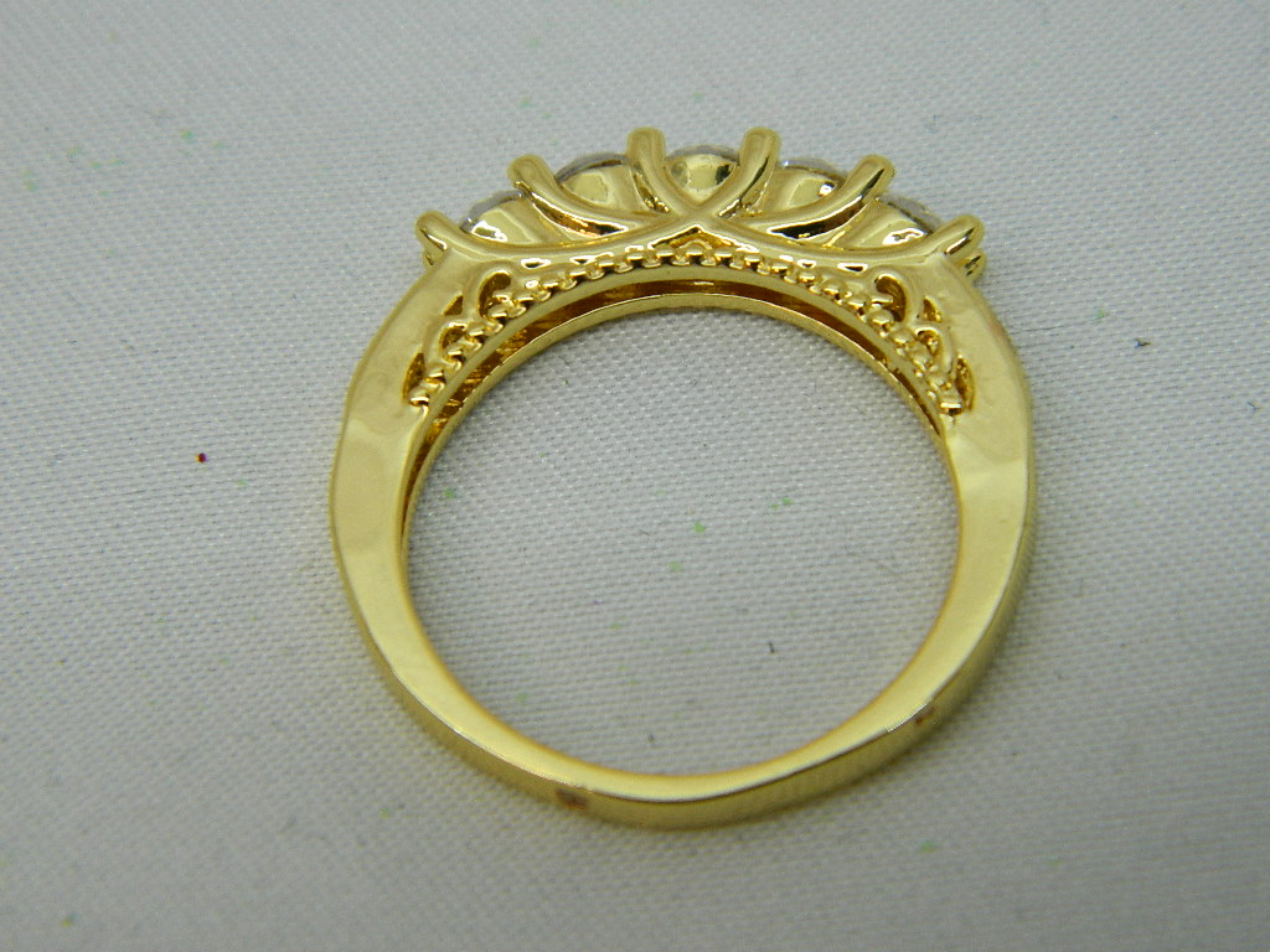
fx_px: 3779
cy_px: 476
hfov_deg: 19.1
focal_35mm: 103
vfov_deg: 14.4
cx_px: 635
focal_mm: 18.6
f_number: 4.5
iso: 140
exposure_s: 1/50
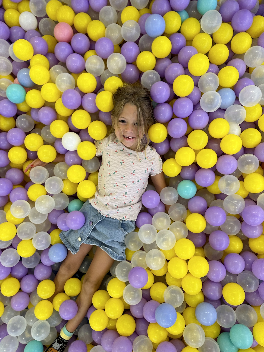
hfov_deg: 56.8
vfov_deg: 71.6
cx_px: 132
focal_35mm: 24
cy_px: 176
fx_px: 244
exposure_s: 1/60
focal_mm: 6.86
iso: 160
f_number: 1.78
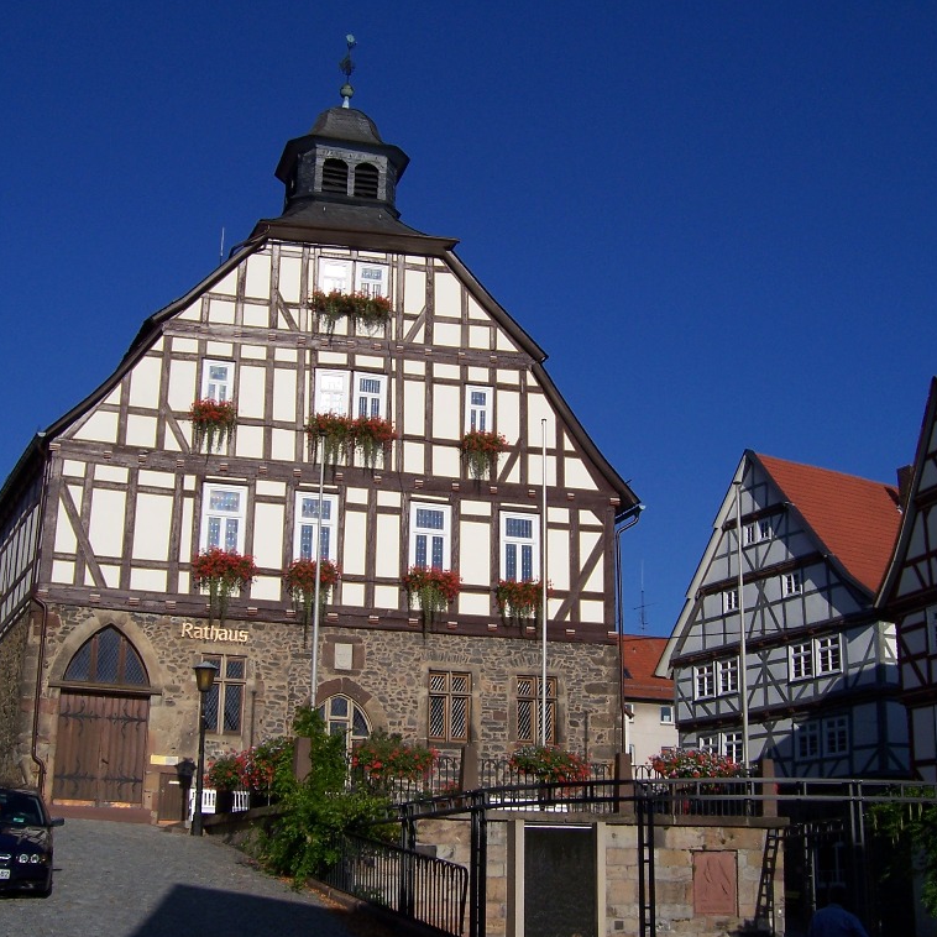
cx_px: 446
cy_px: 473
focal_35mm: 43
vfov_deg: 39.2
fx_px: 1317
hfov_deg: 39.2
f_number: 4.8
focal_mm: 6
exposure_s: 1/1000
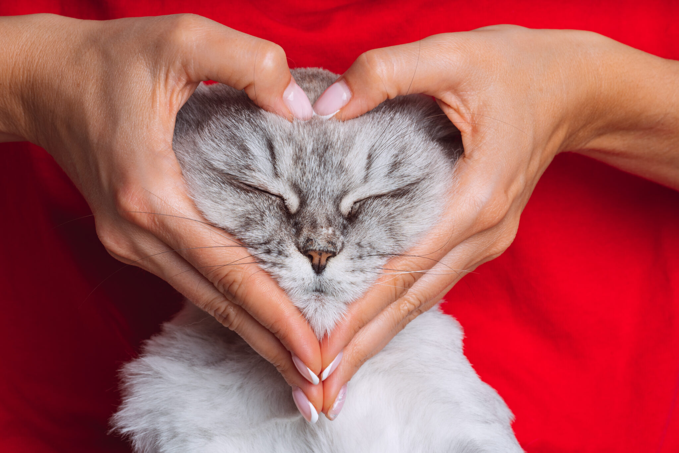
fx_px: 1980
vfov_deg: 13.0
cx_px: 340
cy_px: 226
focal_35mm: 105
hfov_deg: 19.5
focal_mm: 105
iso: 100
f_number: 16
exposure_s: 1/250
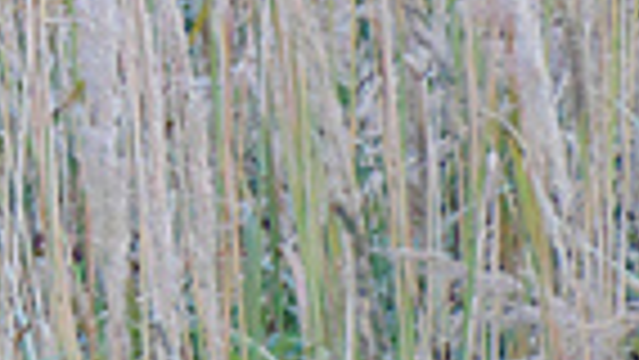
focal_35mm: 779
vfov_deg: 1.6
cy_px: -277
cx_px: -472
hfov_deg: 2.8
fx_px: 13204
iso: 400
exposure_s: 1/100
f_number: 4.1
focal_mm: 36.4
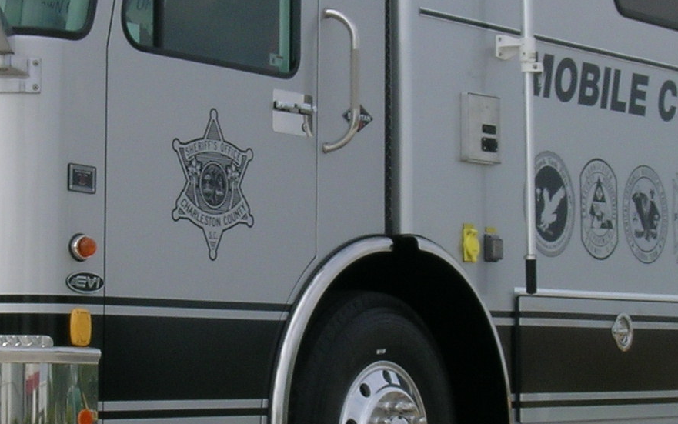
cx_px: 281
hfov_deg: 15.9
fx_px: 2421
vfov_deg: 10.0
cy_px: 223
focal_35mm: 131
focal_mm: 8.7
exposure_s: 1/214
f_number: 7.2
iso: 50
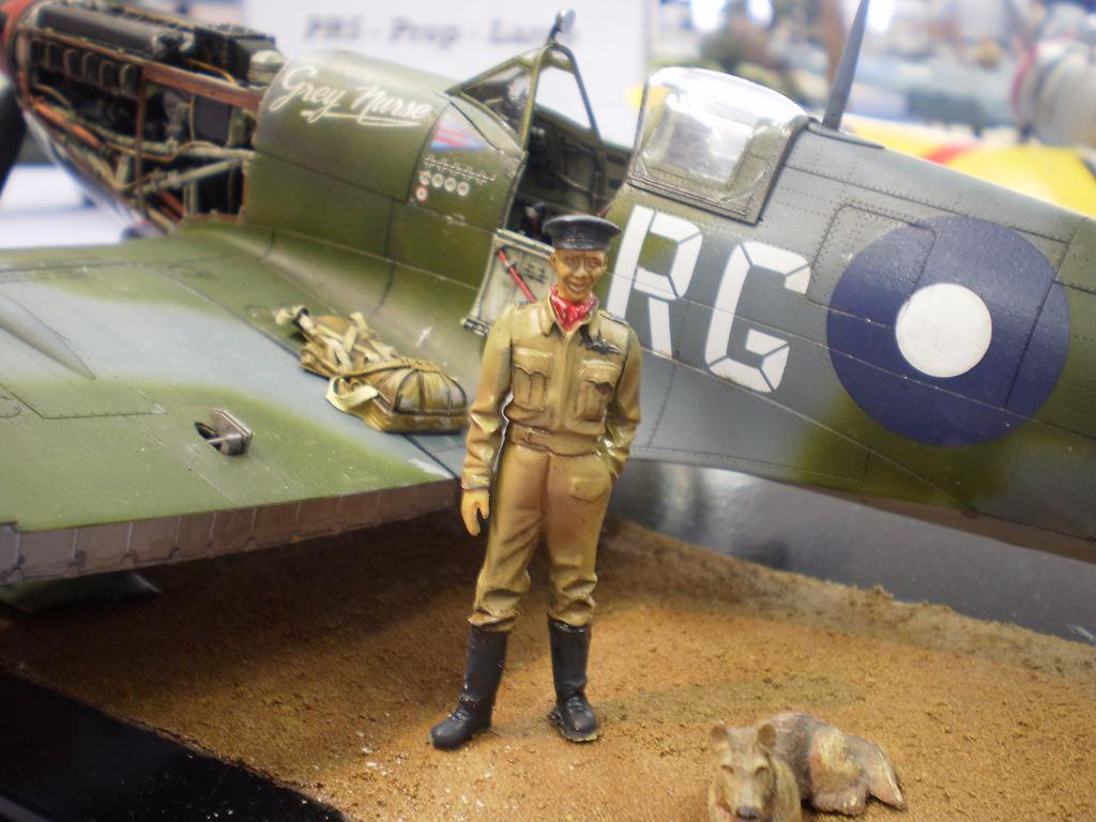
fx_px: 1330
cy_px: 411
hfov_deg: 44.8
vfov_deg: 34.3
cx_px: 548
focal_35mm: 42
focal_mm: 7.4
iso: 125
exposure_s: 1/5
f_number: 3.5
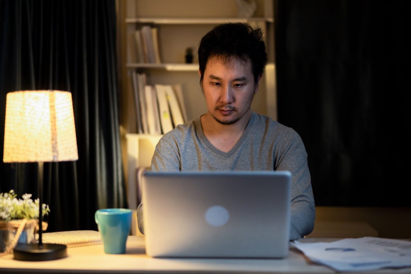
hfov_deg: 36.2
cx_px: 206
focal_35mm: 55
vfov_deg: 24.6
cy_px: 137
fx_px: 628
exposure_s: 1/100
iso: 500
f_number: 1.8
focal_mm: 55
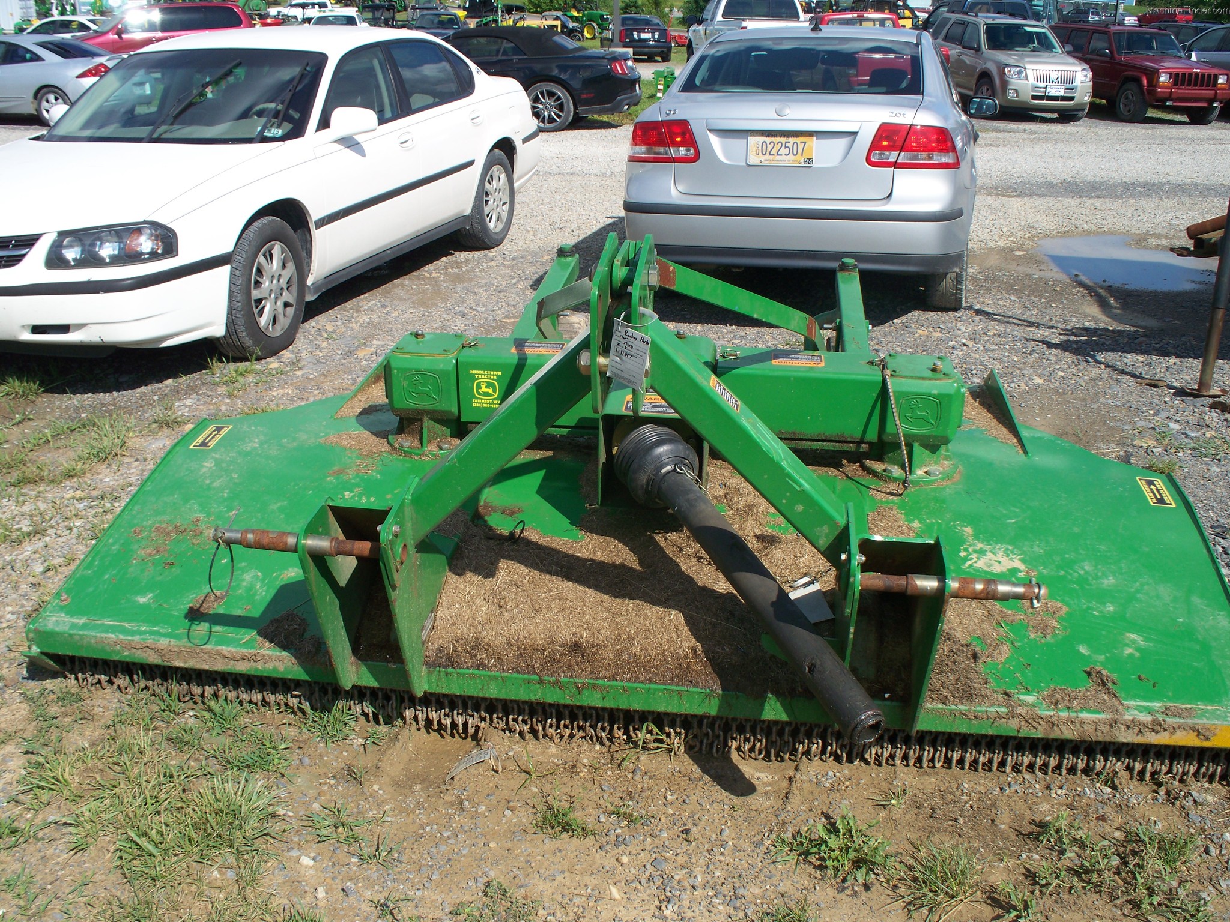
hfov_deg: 51.4
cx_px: 615
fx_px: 1279
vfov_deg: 39.7
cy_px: 461
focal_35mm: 36
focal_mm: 7.54
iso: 64
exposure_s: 1/400
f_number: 5
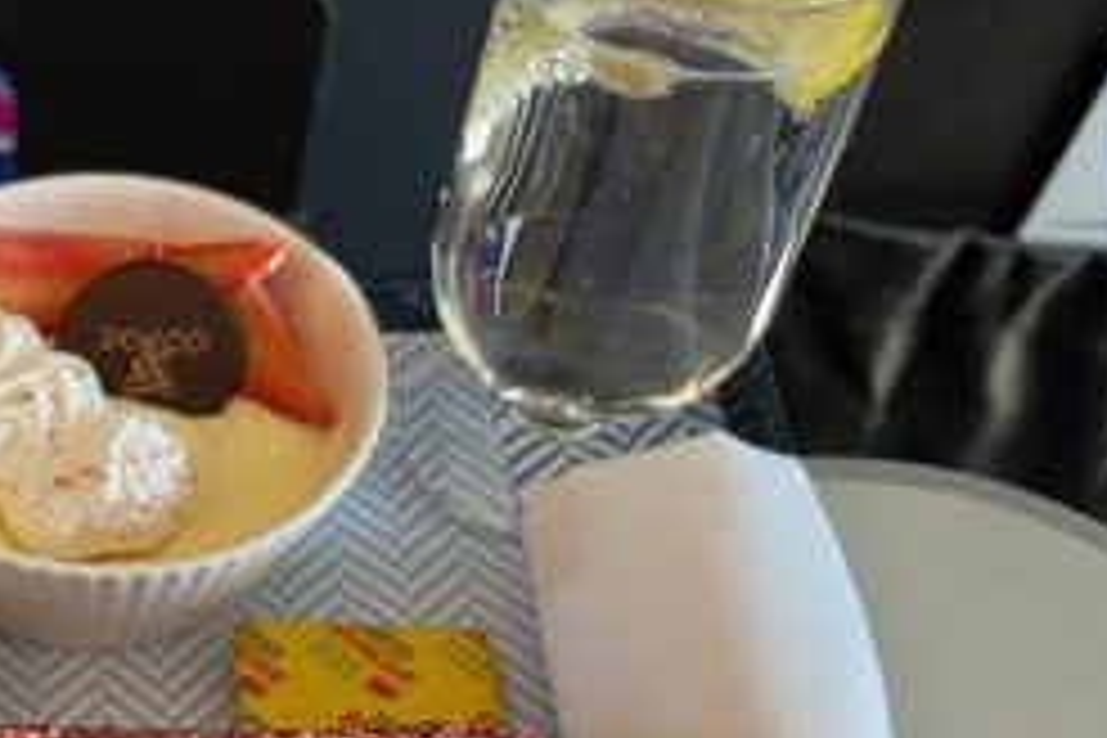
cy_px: 806
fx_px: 2060
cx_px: -158
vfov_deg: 19.5
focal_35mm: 67
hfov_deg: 27.2
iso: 200
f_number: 1.6
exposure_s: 1/60
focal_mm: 5.1
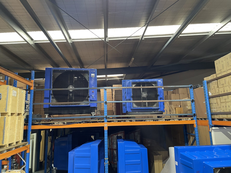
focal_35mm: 26
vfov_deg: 53.1
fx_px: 174
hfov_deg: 67.3
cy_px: 86
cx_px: 116
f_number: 1.6
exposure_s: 1/50
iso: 250
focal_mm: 4.2
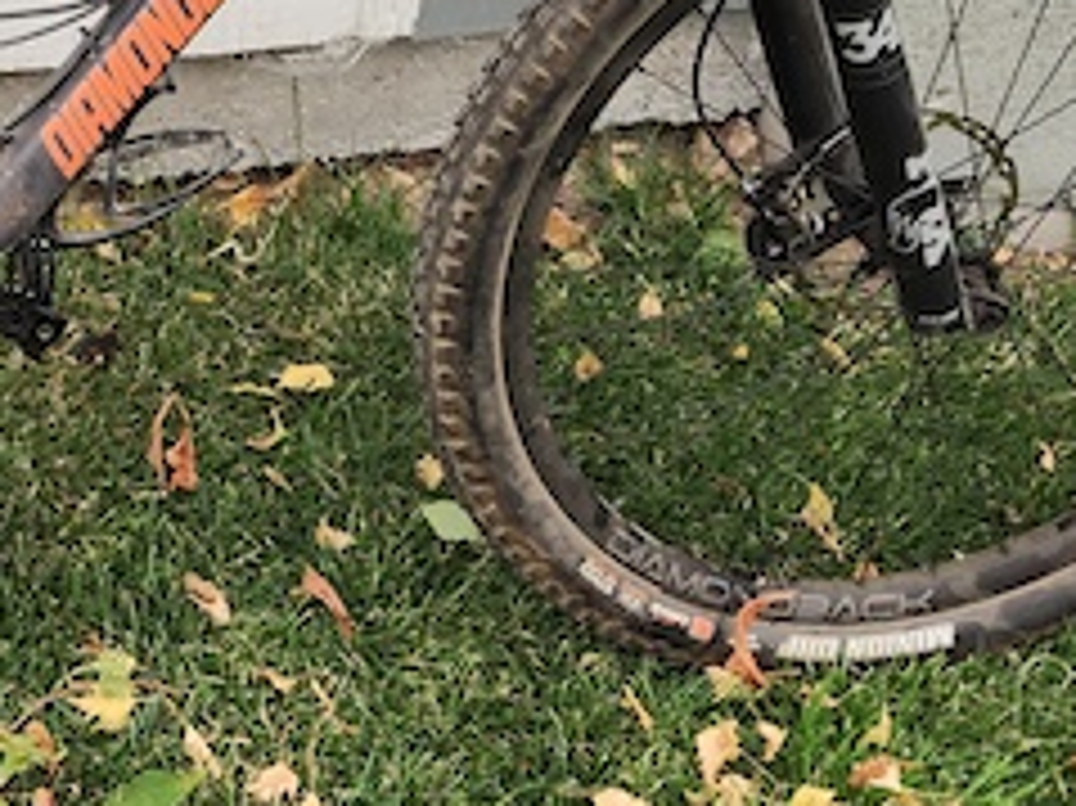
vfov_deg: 18.1
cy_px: -167
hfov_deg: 24.1
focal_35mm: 77
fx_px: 2392
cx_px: -27
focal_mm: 5.4
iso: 80
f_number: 1.8
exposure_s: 1/180
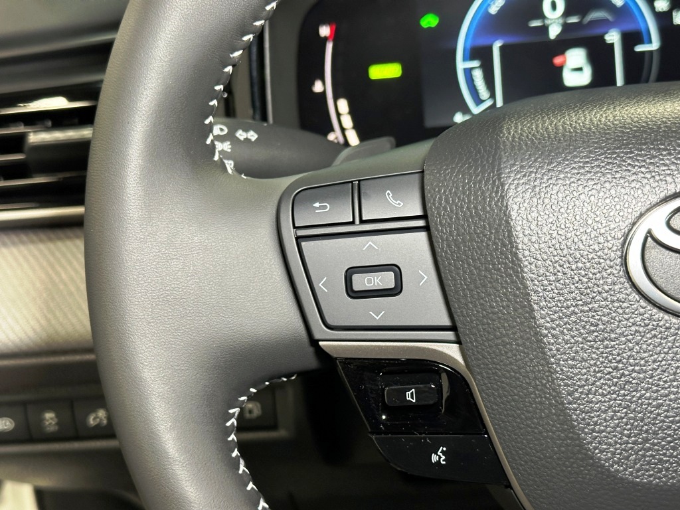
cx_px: 340
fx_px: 943
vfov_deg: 30.3
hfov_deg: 39.7
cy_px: 255
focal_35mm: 48
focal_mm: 6.86
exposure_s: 1/40
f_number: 1.78
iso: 400
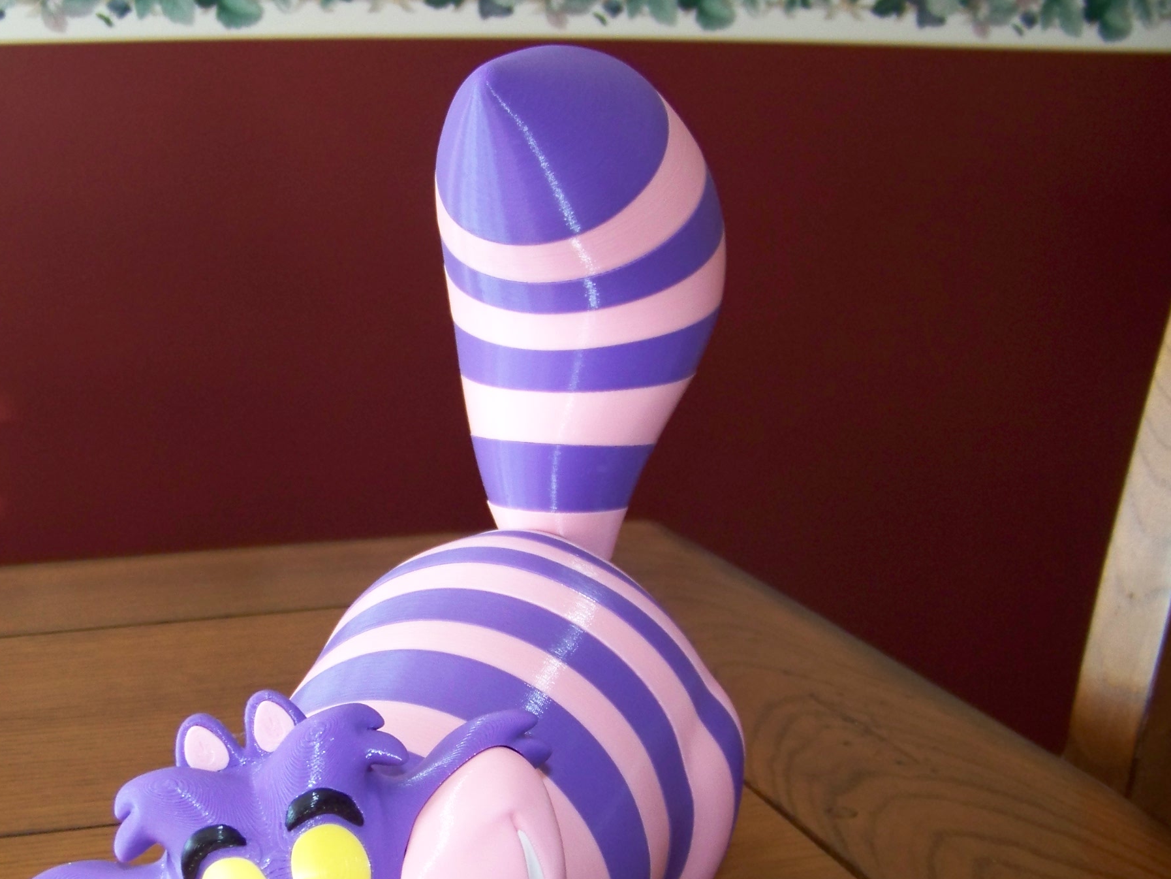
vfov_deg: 27.8
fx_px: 1759
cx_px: 440
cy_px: 593
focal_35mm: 52
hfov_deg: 36.6
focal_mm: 5.85
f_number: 2.8
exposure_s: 1/30
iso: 200
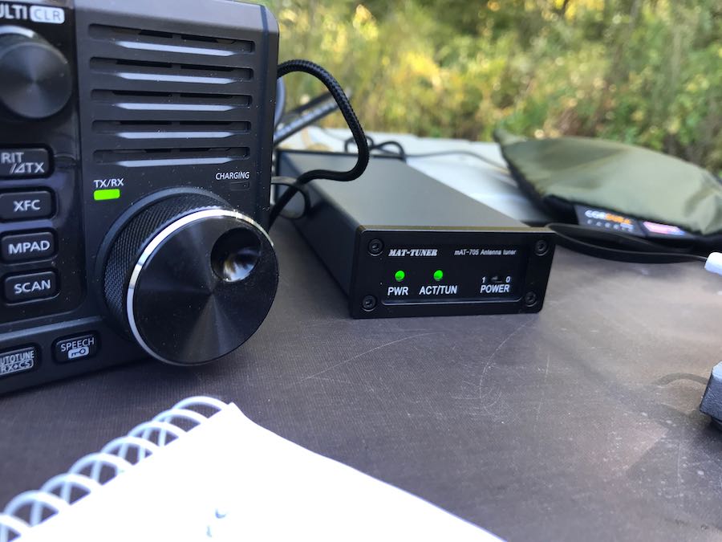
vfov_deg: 49.7
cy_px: 271
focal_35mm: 28
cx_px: 361
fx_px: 584
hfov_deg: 63.4
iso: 32
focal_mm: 3.99
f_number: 1.8
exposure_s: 1/60
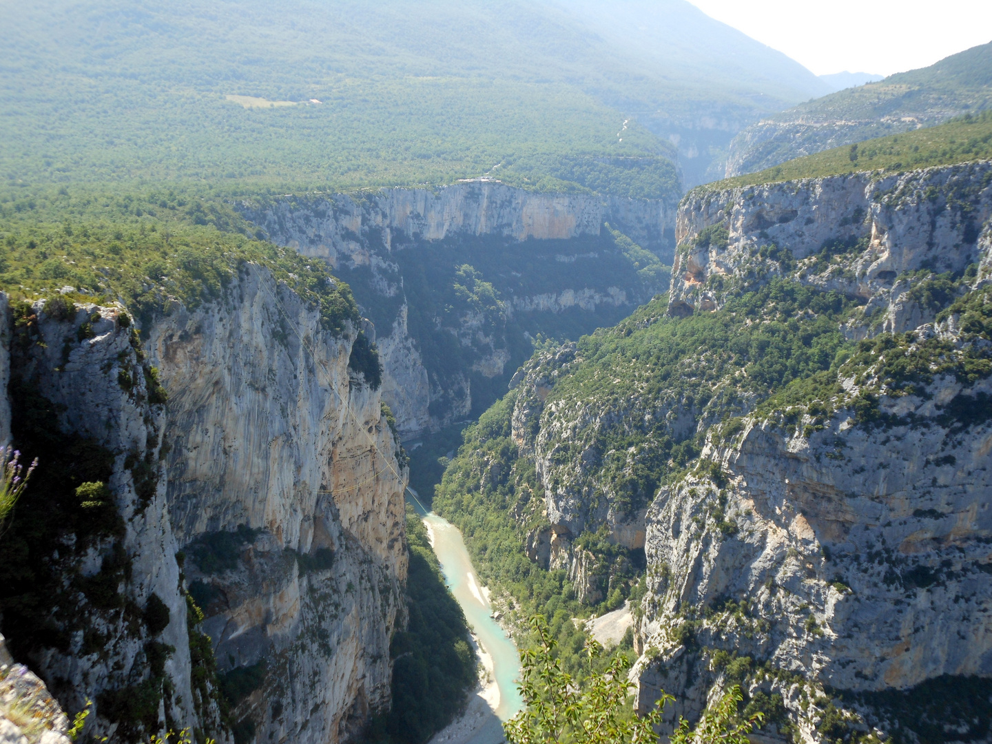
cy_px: 372
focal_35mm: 38
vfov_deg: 37.7
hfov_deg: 49.0
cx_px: 496
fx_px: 1089
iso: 80
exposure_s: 1/250
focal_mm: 6.8
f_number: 3.6
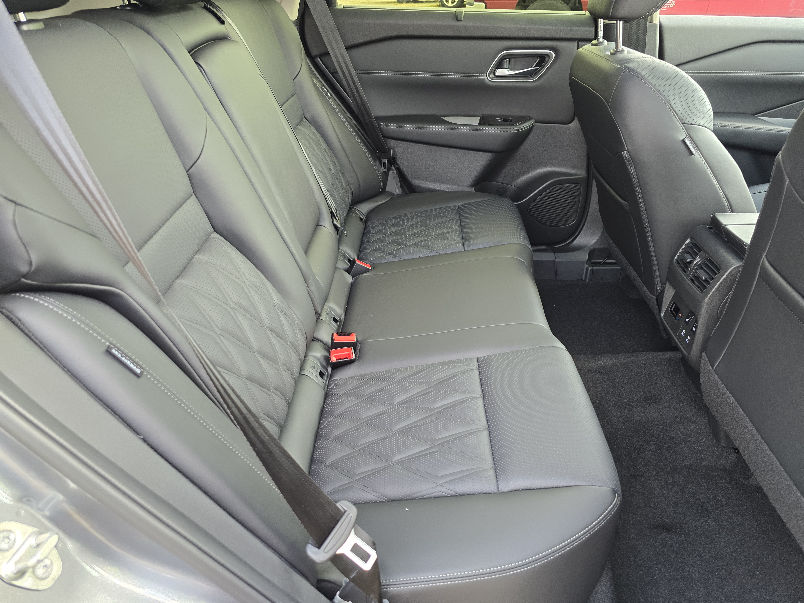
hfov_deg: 73.9
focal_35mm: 23
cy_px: 302
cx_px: 402
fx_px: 534
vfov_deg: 58.9
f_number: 1.7
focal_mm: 6.3
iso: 160
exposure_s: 1/180
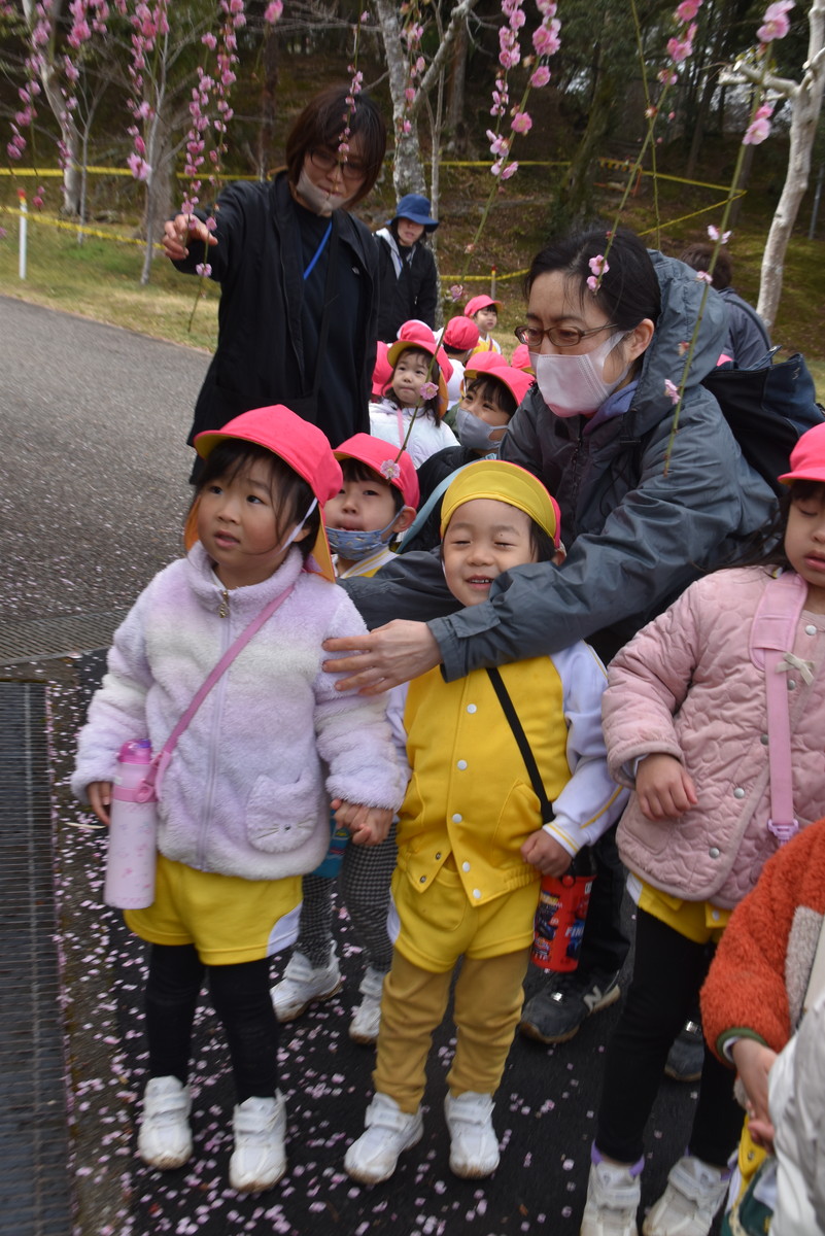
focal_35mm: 36
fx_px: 1236
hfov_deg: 36.9
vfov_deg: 53.1
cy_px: 618
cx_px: 412
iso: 200
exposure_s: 1/250
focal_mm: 24
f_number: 7.1
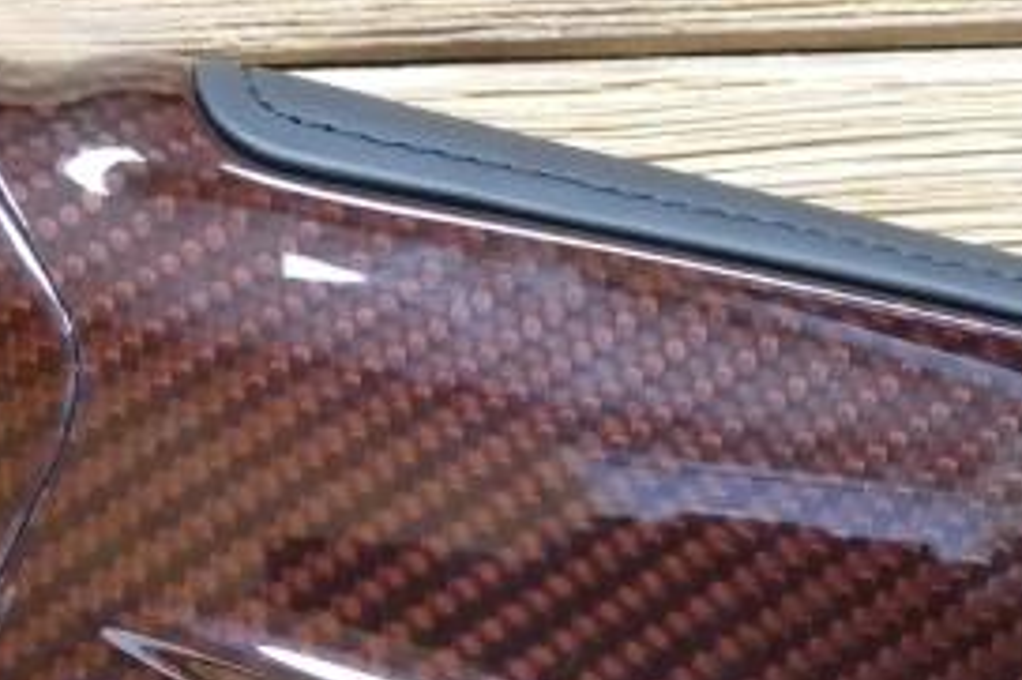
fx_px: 3206
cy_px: 783
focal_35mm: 113
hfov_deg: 17.6
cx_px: 1082
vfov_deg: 11.9
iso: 1600
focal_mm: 10.85
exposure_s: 1/50
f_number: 3
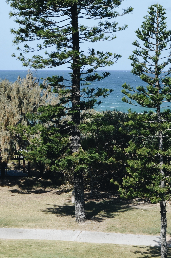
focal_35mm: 115
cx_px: -1
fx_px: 821
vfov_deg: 17.8
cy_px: 116
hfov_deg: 11.8
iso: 100
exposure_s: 1/250
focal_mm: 28
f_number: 8
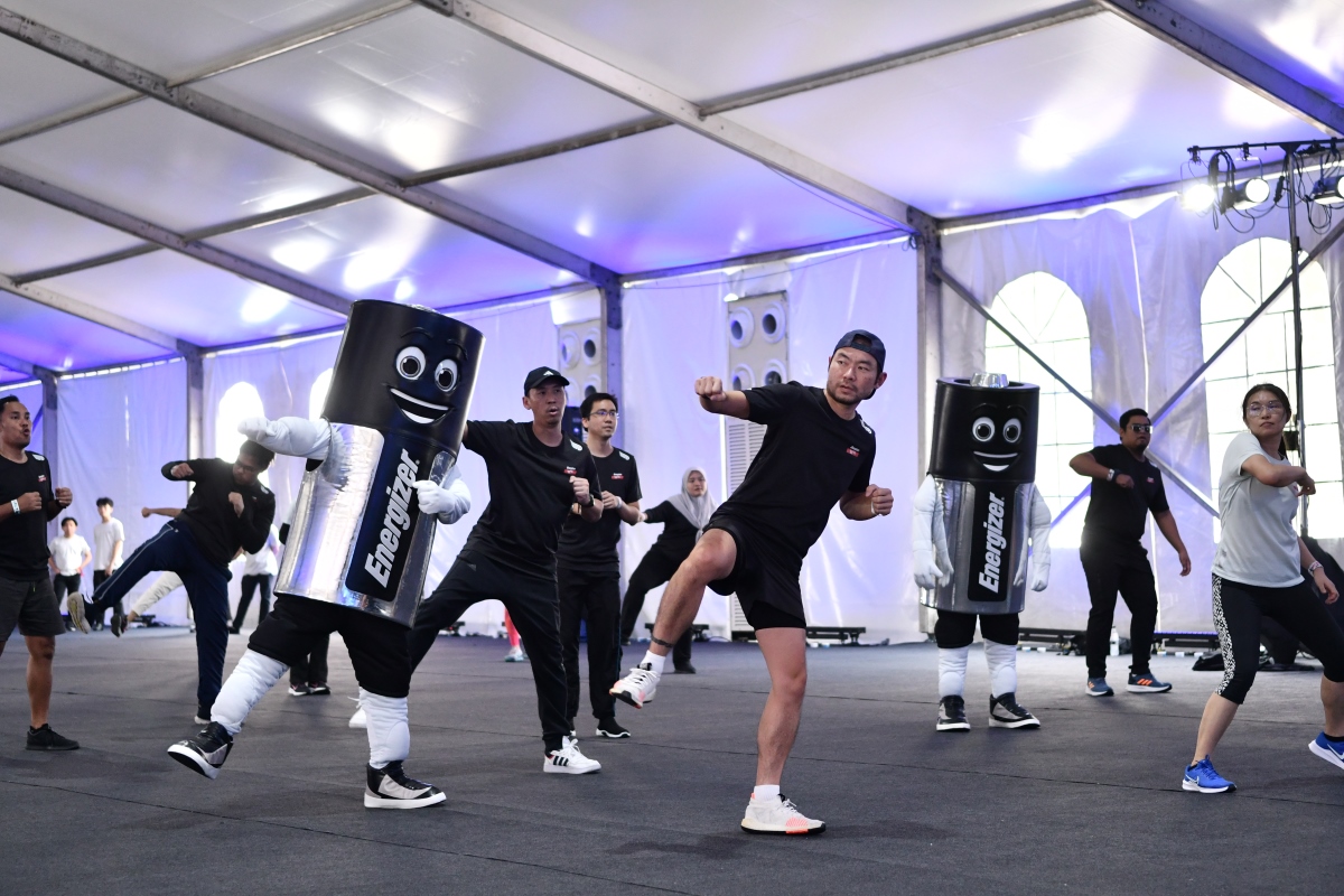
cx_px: 672
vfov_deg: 20.6
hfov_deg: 30.5
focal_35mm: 66
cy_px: 448
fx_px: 2464
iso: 1250
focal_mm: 44
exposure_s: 1/400
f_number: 2.8
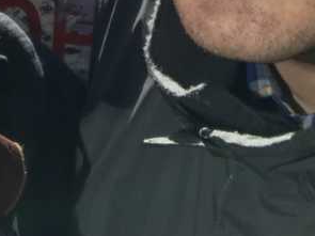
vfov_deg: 9.9
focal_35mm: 130
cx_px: 112
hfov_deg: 15.2
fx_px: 1182
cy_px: -339
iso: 25
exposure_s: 1/537
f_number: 2.2
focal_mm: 2.87
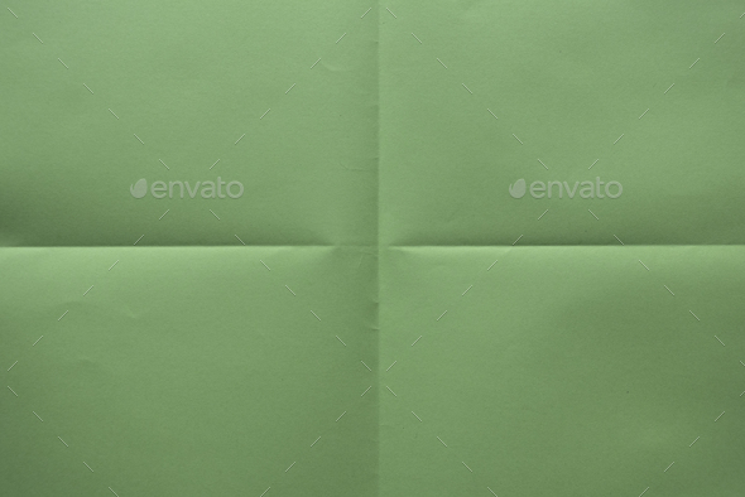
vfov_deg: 33.4
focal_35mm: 40
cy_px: 248
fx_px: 828
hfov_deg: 48.4
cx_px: 372
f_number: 2.8
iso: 200
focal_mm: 17.9
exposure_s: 1/160
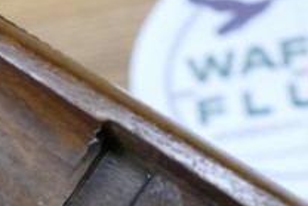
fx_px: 1147
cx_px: -283
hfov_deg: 13.4
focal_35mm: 134
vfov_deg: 9.9
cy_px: -126
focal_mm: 10.6
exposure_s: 1/80
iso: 1000
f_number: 3
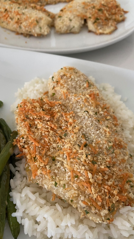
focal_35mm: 29
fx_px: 183
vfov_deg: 66.1
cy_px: 119
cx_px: 55
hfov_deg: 40.0
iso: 320
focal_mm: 4.25
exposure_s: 1/60
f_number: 1.8
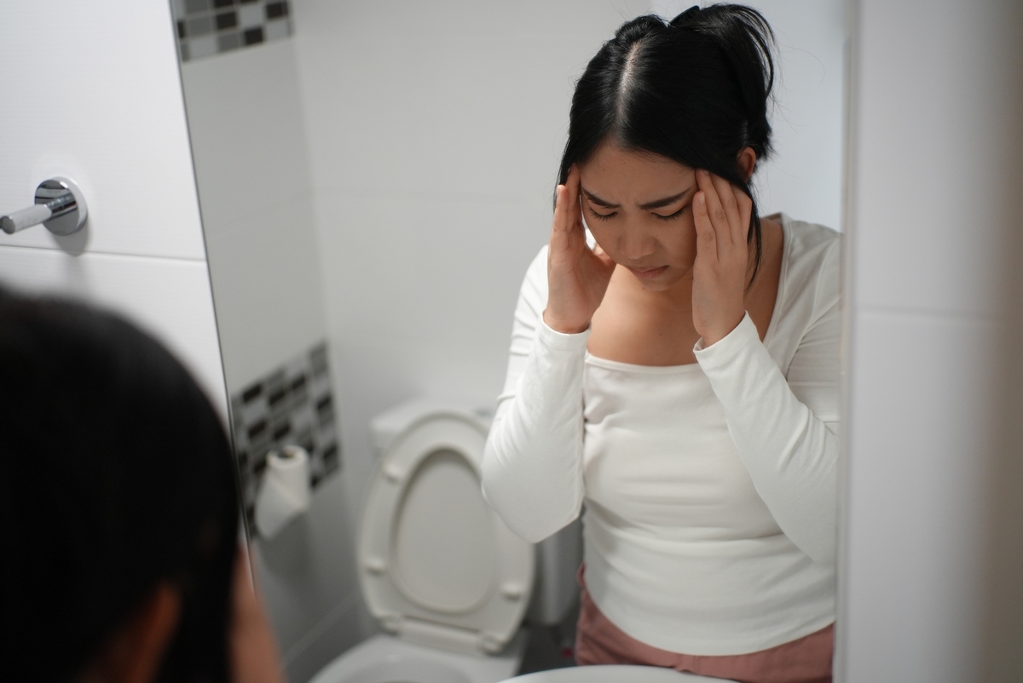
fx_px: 1280
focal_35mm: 45
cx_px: 512
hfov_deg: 43.6
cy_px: 342
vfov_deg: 29.9
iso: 1000
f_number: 1.8
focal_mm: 45
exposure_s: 1/200
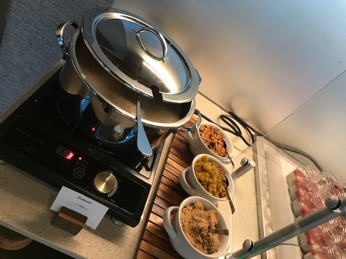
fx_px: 280
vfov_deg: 49.7
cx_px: 173
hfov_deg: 63.4
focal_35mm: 28
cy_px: 130
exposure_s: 1/17
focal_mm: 3.99
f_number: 1.8
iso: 40
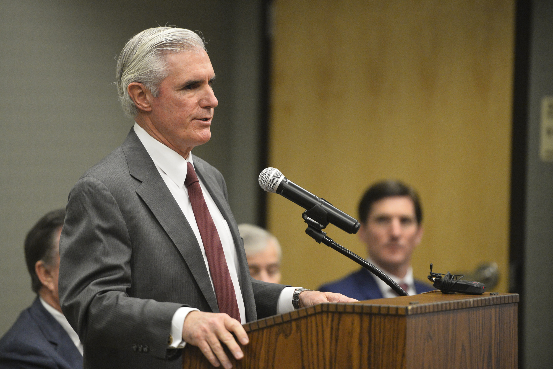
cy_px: 184
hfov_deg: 10.3
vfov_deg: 6.9
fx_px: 3072
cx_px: 276
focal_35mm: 200
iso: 5000
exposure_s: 1/400
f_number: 2.8
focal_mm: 200
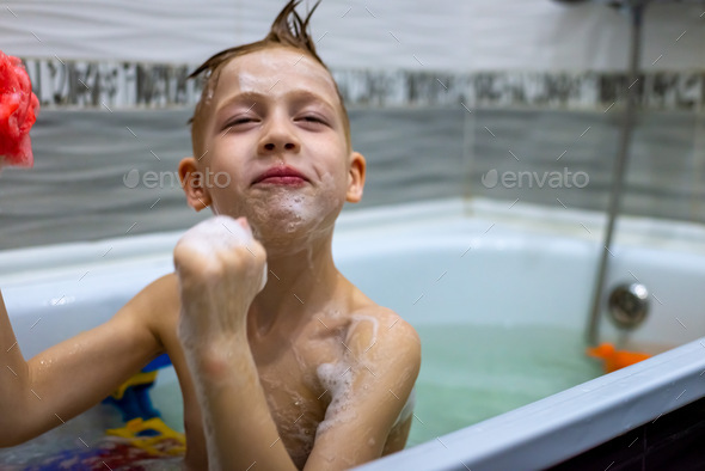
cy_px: 236
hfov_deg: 39.6
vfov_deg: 27.0
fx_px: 980
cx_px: 352
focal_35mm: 50
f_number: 3.2
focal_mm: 50
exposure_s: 1/200
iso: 1000
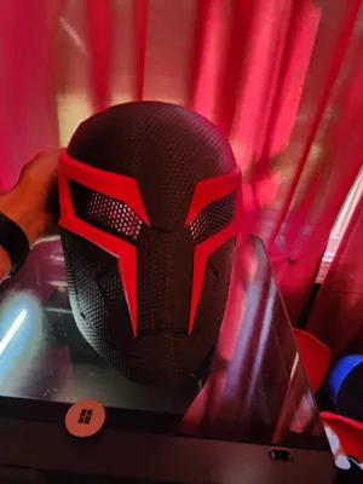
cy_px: 242
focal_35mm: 23
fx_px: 322
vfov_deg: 73.9
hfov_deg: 58.9
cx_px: 182
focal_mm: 6.4
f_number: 1.8
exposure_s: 1/24
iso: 1000
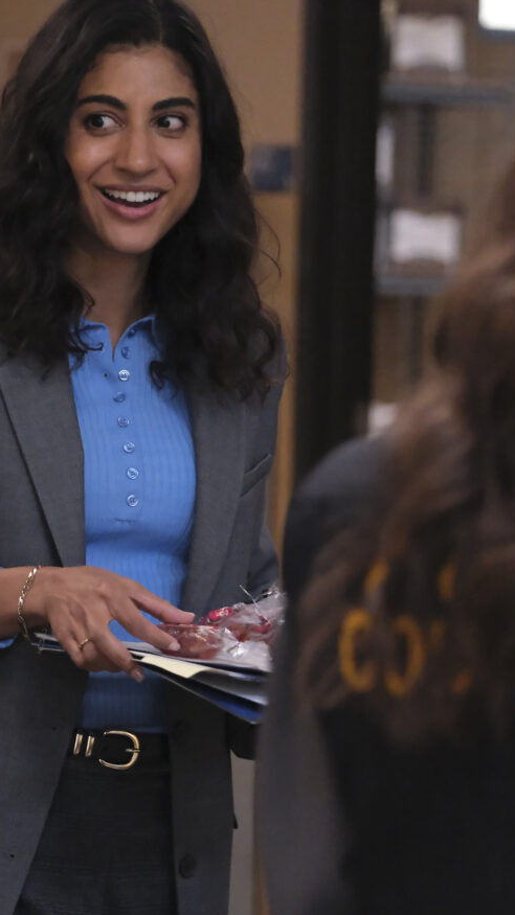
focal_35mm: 177
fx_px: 4298
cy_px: 458
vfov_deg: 12.2
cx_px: 181
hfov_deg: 6.9
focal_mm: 74.4
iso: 10000
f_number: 2.8
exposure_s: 1/200
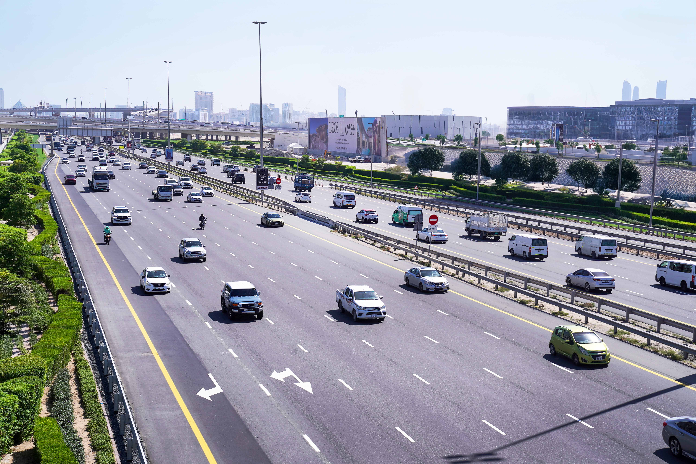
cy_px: 232
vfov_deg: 23.4
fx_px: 1121
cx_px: 348
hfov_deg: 34.5
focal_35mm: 58
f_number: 6.3
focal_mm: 58
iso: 100
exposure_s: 1/800
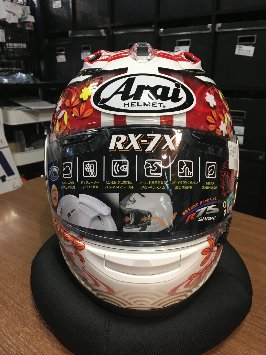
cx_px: 133
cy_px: 178
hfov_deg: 48.2
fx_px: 297
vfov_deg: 61.7
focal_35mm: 29
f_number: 2.2
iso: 40
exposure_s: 1/30
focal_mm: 4.15
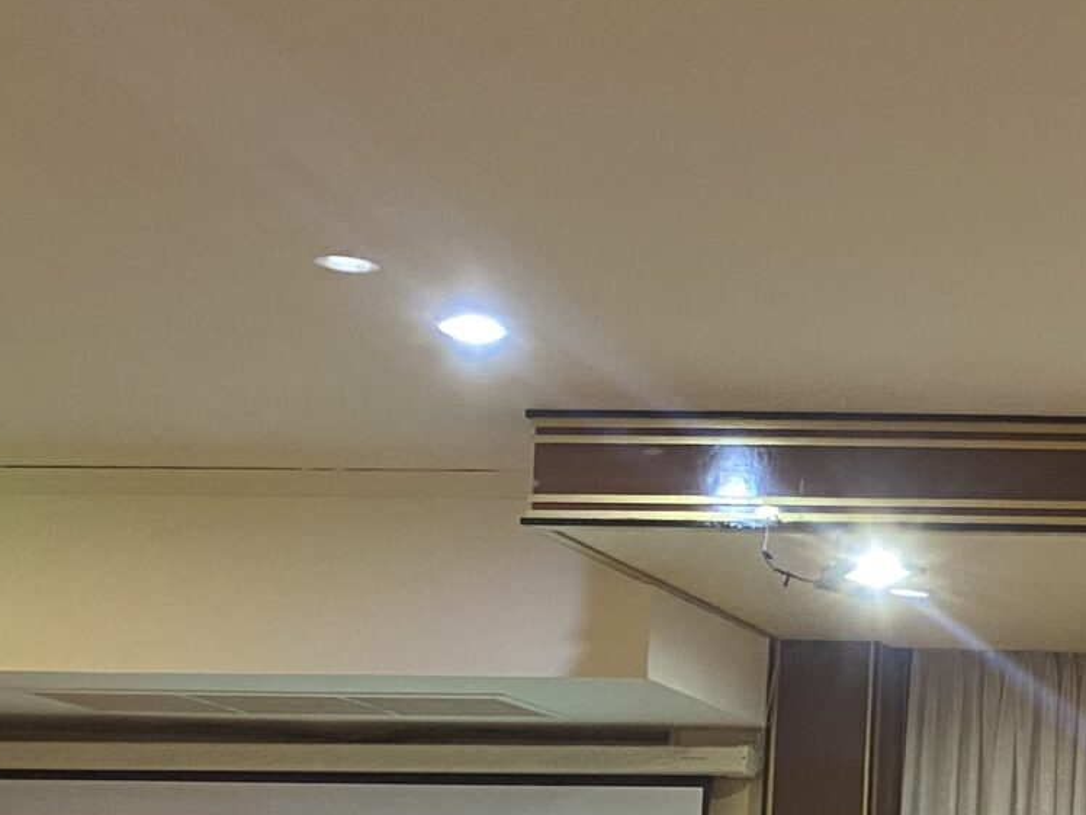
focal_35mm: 89
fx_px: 2792
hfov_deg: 18.5
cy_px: 966
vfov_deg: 16.0
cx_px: 1789
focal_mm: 4.25
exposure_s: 1/50
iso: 320
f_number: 1.8
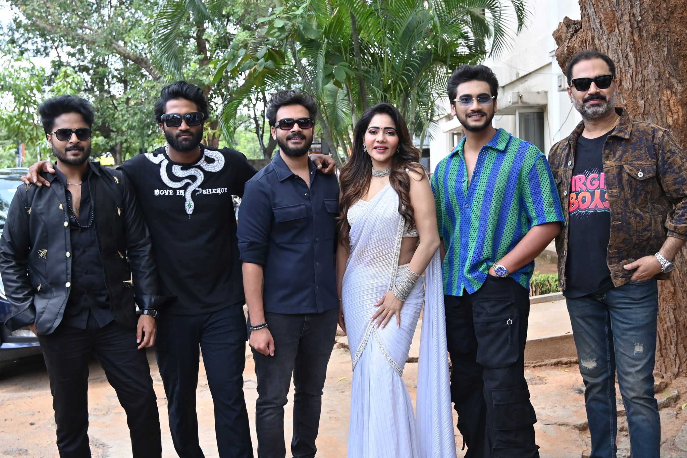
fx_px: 687
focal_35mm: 36
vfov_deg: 36.9
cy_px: 229
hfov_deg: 53.1
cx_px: 344
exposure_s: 1/400
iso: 400
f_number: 4.5
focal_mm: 24
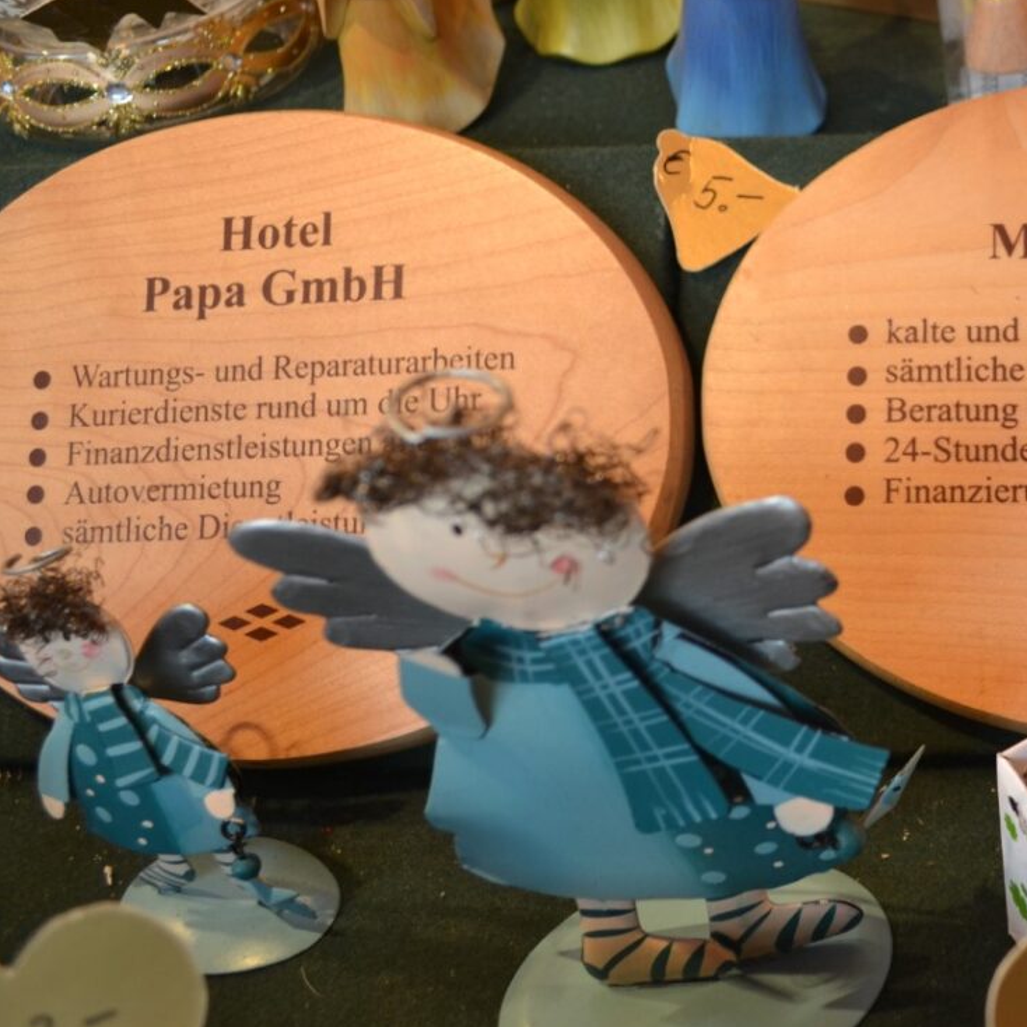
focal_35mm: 48
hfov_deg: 32.3
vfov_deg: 35.0
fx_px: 1611
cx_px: 1049
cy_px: 350
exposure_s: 1/60
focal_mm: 18
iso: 400
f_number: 4
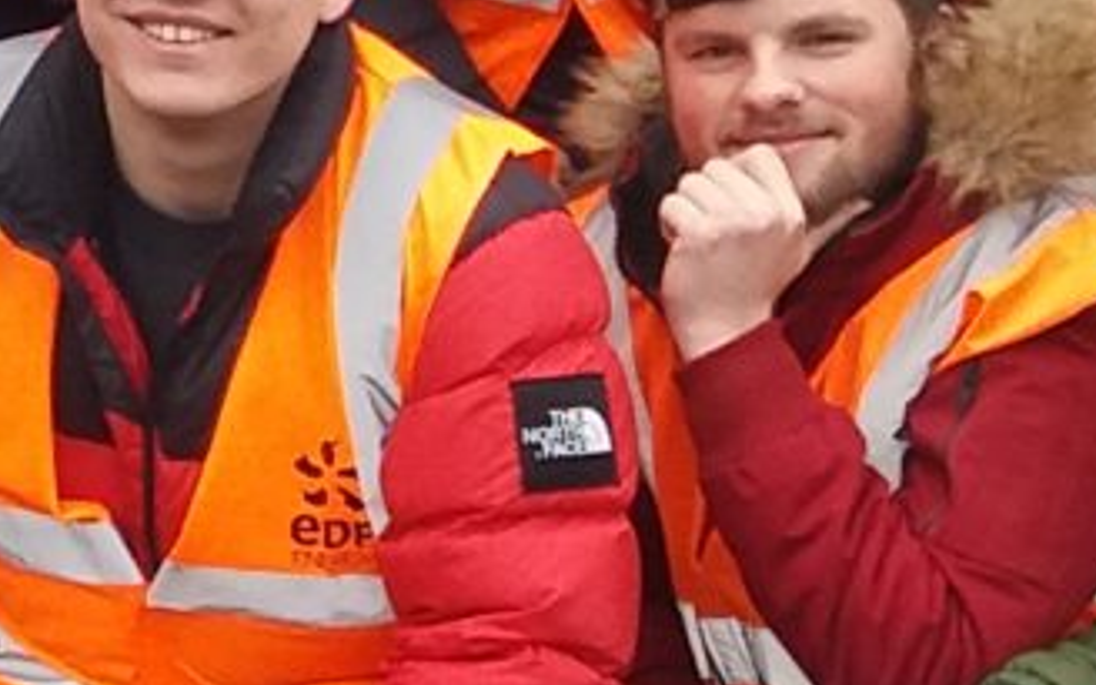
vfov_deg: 5.6
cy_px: -110
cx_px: -1153
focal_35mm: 232
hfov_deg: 8.5
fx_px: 6930
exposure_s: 1/145
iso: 64
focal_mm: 3.7
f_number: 1.9
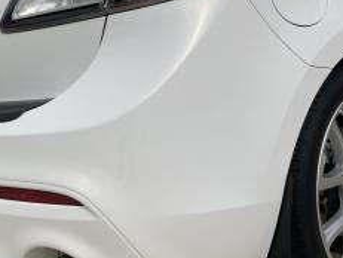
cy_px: 53
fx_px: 605
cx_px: 203
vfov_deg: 23.7
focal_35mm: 61
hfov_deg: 31.6
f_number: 1.8
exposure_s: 1/3690
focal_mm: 3.99
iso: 20
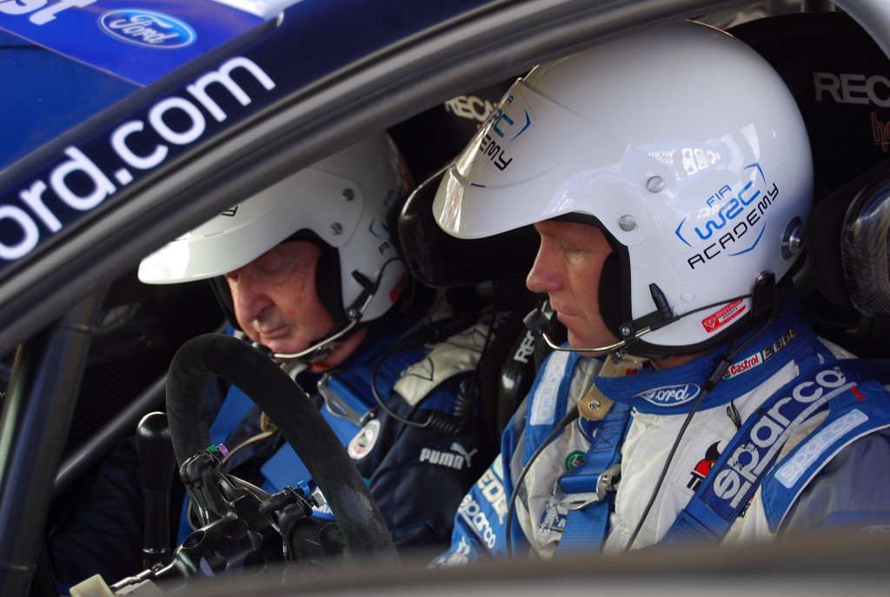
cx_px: 445
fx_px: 2043
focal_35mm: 82
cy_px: 298
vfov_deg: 16.6
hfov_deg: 24.6
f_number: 5.6
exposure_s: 1/50
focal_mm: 55
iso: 200
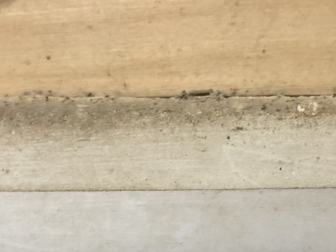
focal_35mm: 87
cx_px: 154
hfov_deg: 22.5
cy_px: 314
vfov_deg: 16.2
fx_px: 844
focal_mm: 3.99
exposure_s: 1/15
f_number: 1.8
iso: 50
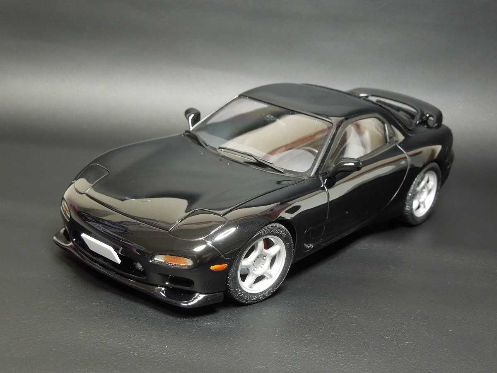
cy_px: 186
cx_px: 248
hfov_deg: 35.5
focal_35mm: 54
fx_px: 775
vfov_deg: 27.0
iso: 640
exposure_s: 1/13
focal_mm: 9.8
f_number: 4.2
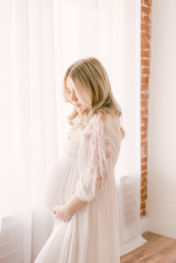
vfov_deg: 39.6
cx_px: 88
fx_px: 366
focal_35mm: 50
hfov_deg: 27.0
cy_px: 132
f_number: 1.8
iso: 2500
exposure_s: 1/1000
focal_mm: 50
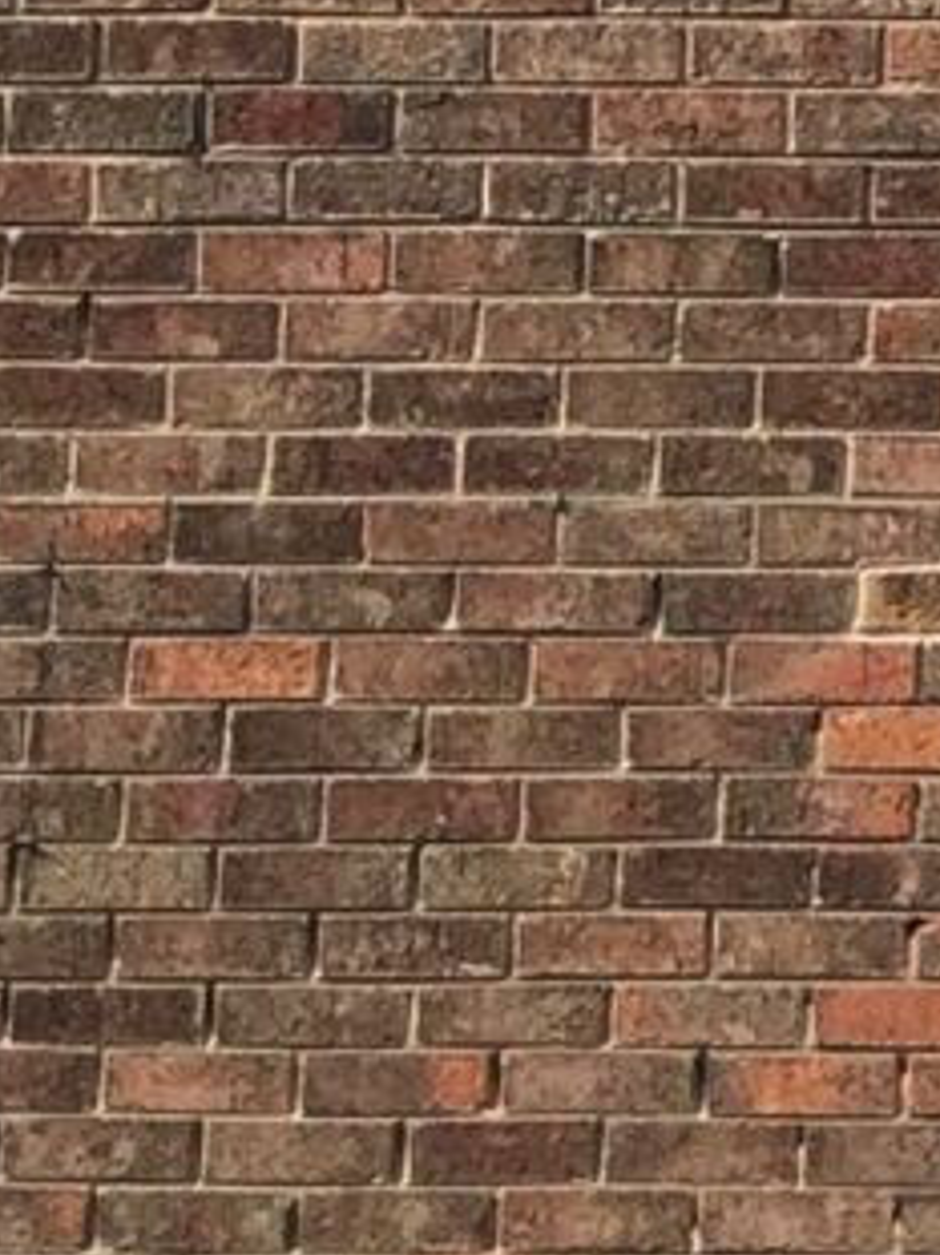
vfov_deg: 10.4
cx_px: 3050
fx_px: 6920
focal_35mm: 191
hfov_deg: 6.8
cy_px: 525
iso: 32
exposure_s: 1/1236
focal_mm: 4.15
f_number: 2.2
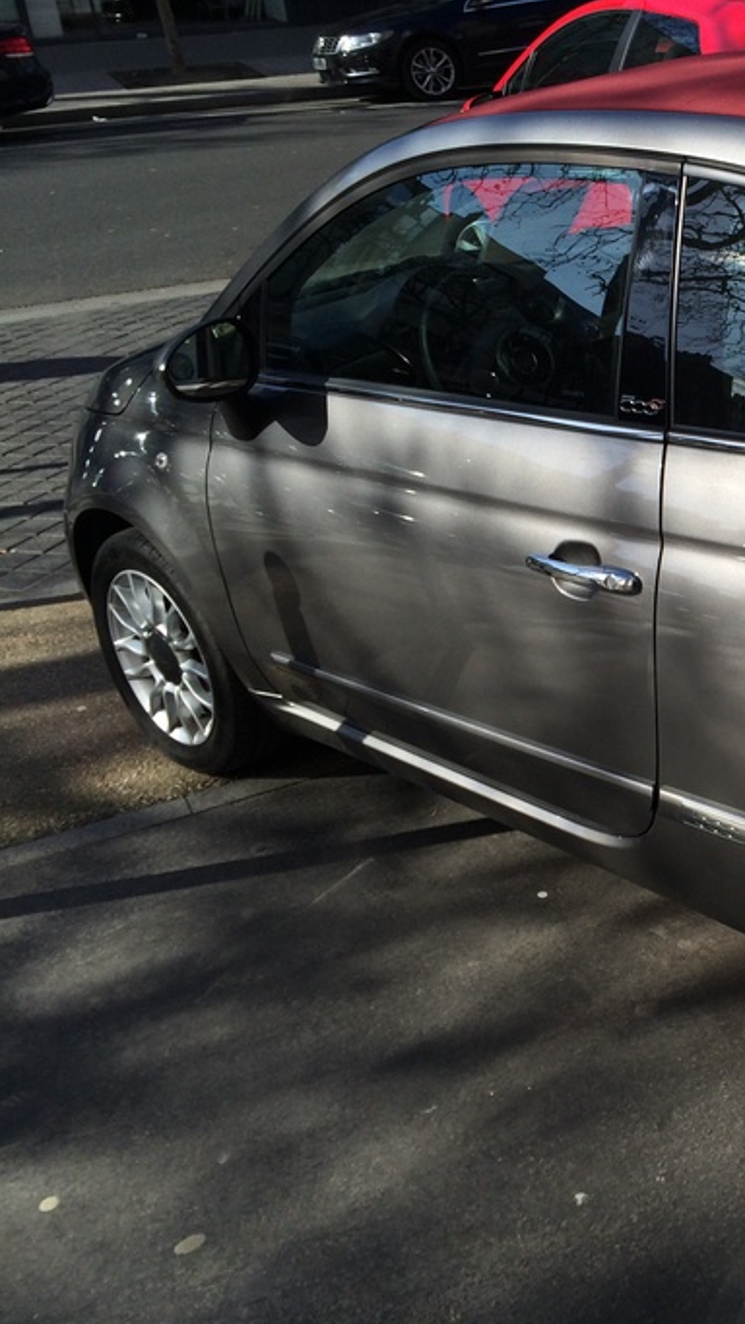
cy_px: 659
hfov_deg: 24.6
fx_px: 1546
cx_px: 887
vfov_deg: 46.4
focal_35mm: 44
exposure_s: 1/1709
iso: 32
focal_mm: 4.12
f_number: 2.2
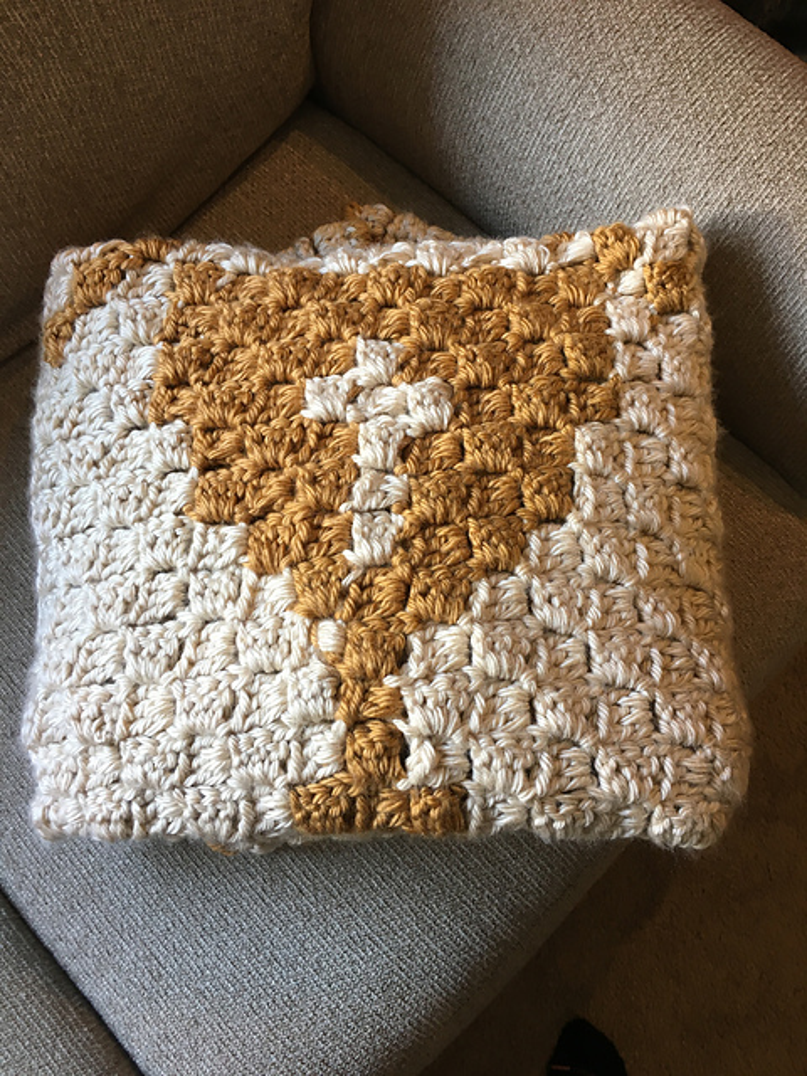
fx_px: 901
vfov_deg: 61.7
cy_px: 538
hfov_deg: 48.2
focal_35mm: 29
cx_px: 404
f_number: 2.2
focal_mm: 4.15
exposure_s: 1/30
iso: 50
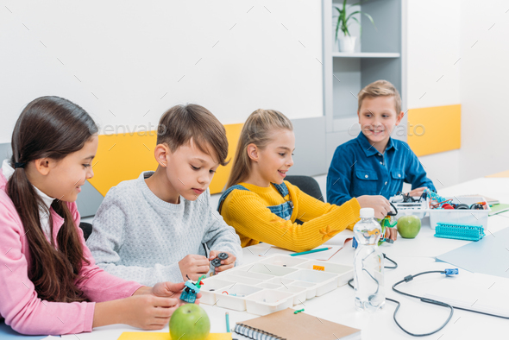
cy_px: 170
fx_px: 707
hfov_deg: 39.6
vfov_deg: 27.0
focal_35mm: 50
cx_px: 254
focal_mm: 50
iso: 100
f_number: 4.5
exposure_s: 1/160
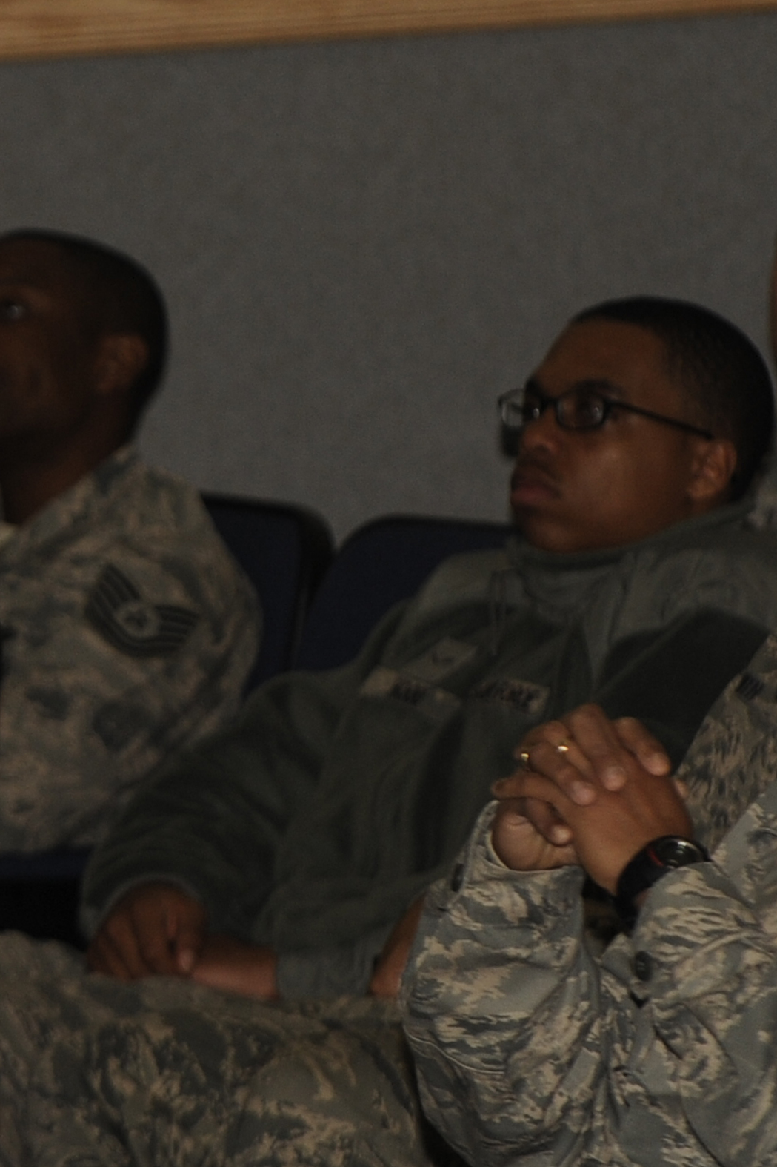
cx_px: 181
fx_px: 13567
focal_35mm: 419
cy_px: 257
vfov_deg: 4.9
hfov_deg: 3.3
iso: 500
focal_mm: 155
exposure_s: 1/125
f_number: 3.5
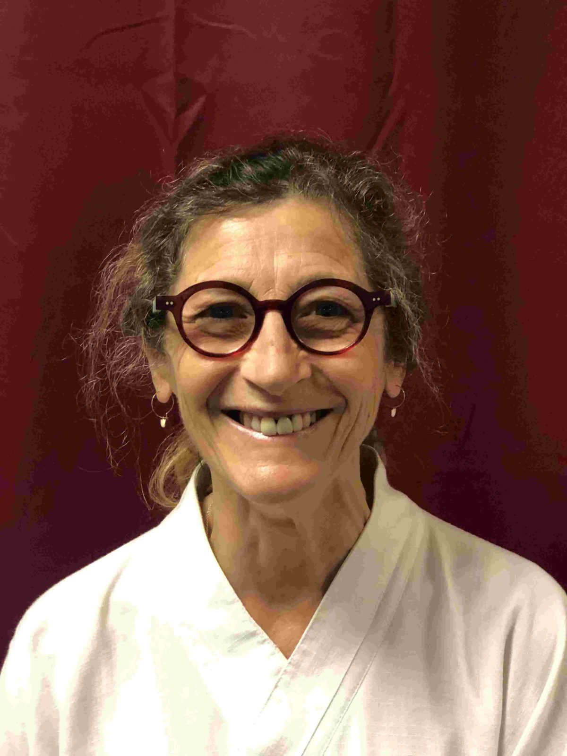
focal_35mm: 57
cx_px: 284
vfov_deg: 33.8
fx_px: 1245
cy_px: 378
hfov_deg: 25.7
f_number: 2.8
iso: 500
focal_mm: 6.6
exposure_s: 1/33
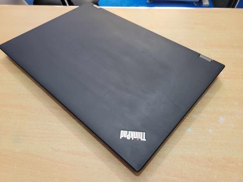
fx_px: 183
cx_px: 122
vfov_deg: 53.1
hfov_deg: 67.3
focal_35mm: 26
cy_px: 91
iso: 250
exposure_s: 1/40
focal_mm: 5.4
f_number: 1.8
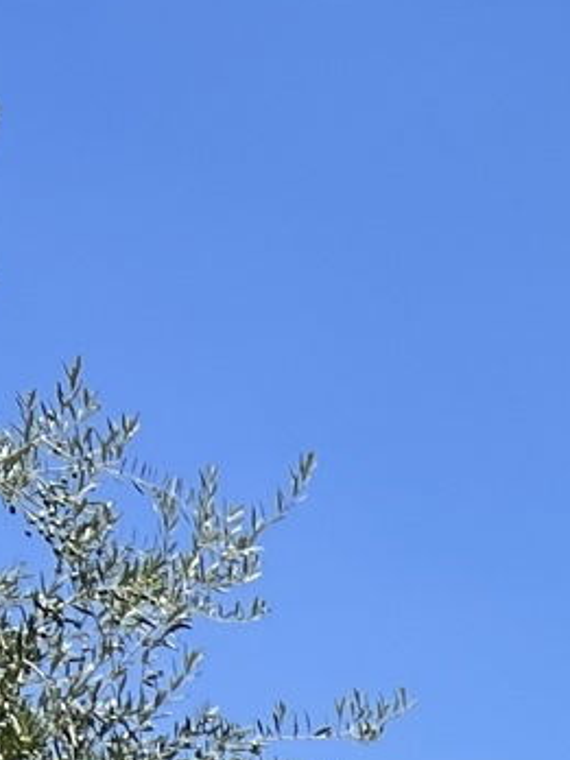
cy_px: 2156
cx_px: 1522
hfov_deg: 8.6
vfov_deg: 10.1
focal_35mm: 153
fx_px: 3359
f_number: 1.5
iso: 50
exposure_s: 1/3571
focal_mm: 5.7
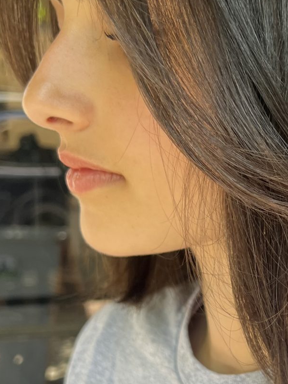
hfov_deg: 20.5
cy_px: 252
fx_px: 765
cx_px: 296
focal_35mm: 69
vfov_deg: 28.0
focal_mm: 5.7
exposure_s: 1/135
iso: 50
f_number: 1.5
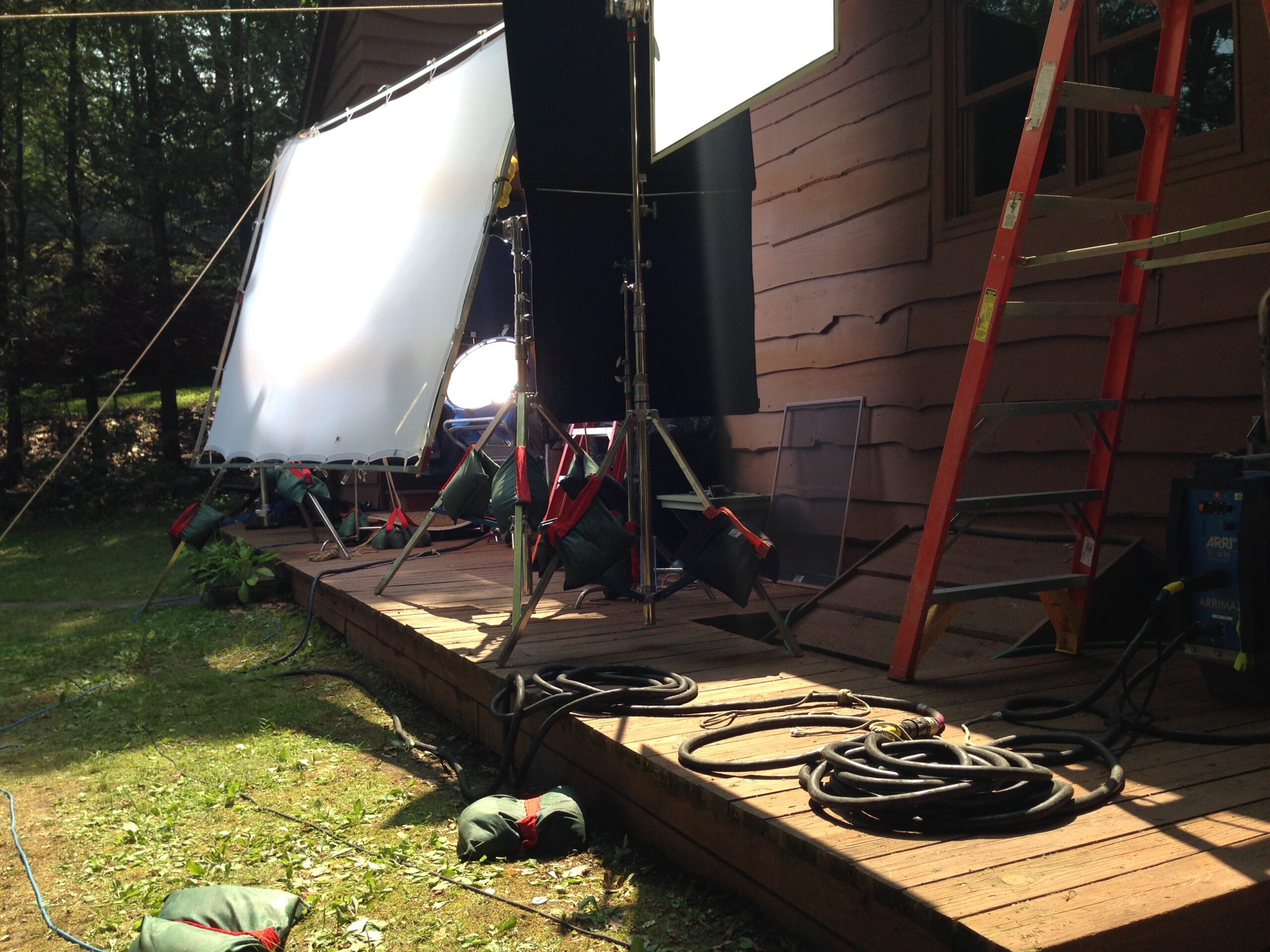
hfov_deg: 55.4
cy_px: 476
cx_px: 635
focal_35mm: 33
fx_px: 1211
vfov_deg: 42.9
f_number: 2.4
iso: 50
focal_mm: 4.12
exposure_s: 1/516
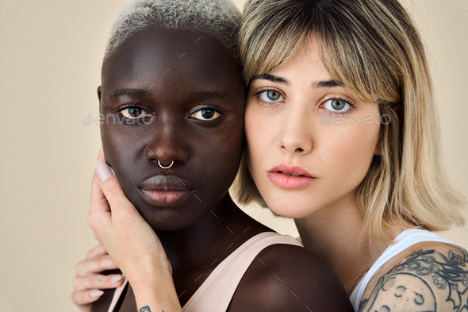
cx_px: 234
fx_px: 737
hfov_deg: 35.2
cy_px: 156
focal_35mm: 57
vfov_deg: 23.9
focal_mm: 56.7
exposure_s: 1/200
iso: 2000
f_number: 7.1
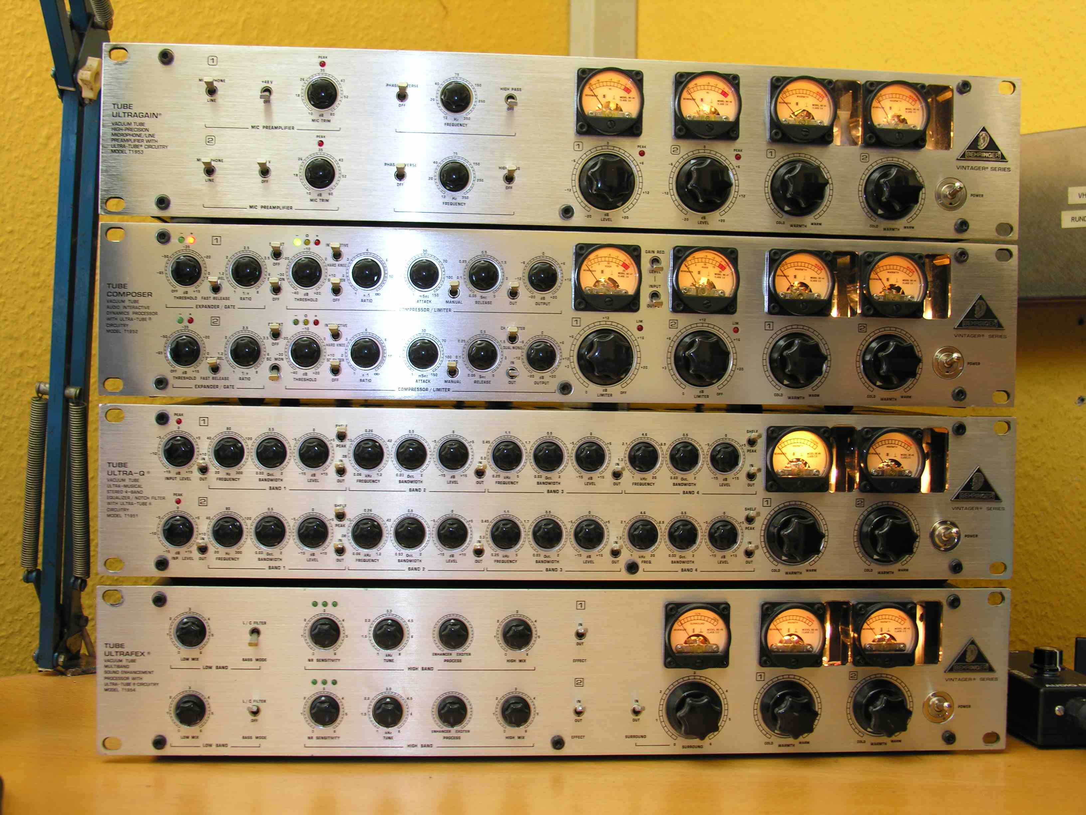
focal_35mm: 46
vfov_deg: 31.5
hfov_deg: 41.2
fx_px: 1443
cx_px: 543
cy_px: 408
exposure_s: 1/3.8
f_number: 3
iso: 52
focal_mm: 11.8
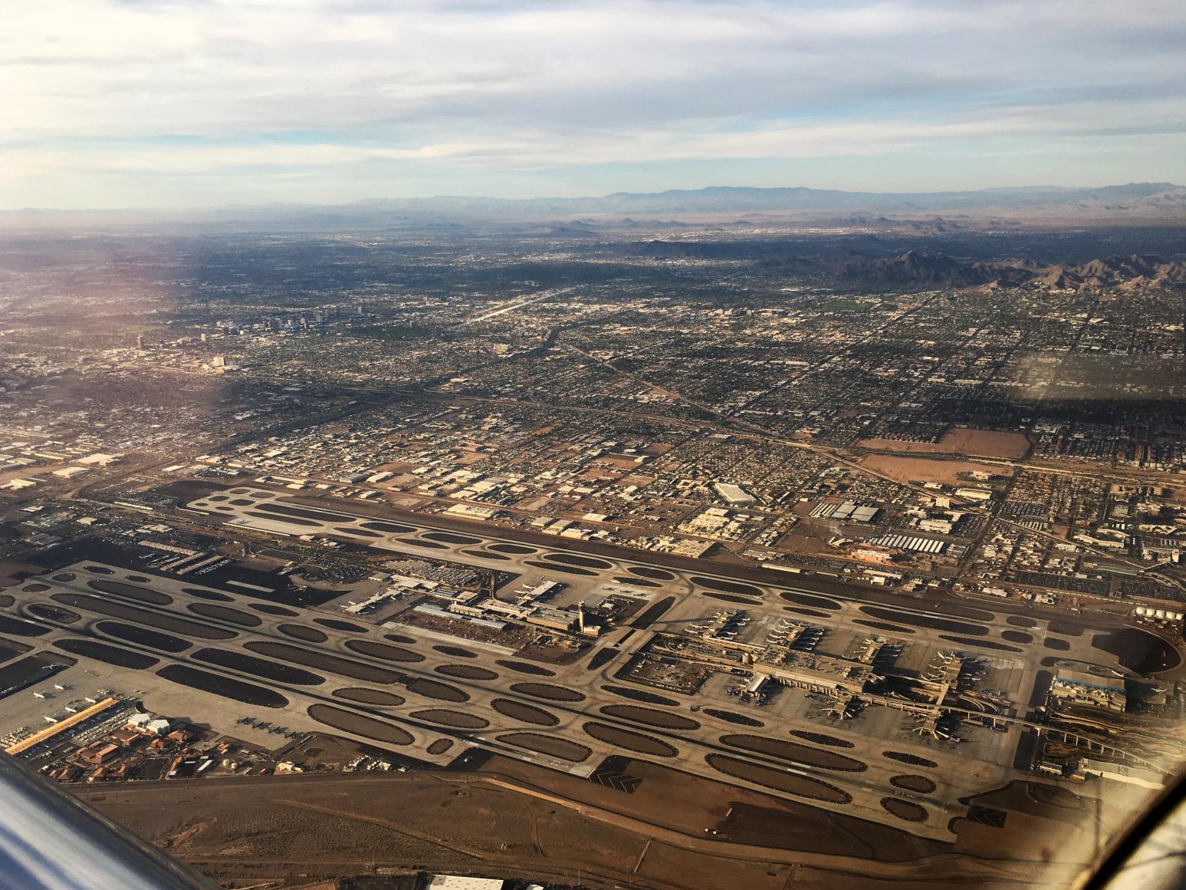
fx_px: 1028
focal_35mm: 30
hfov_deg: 60.0
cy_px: 457
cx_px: 575
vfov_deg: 46.8
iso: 25
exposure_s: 1/761
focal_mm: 4.15
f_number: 2.2
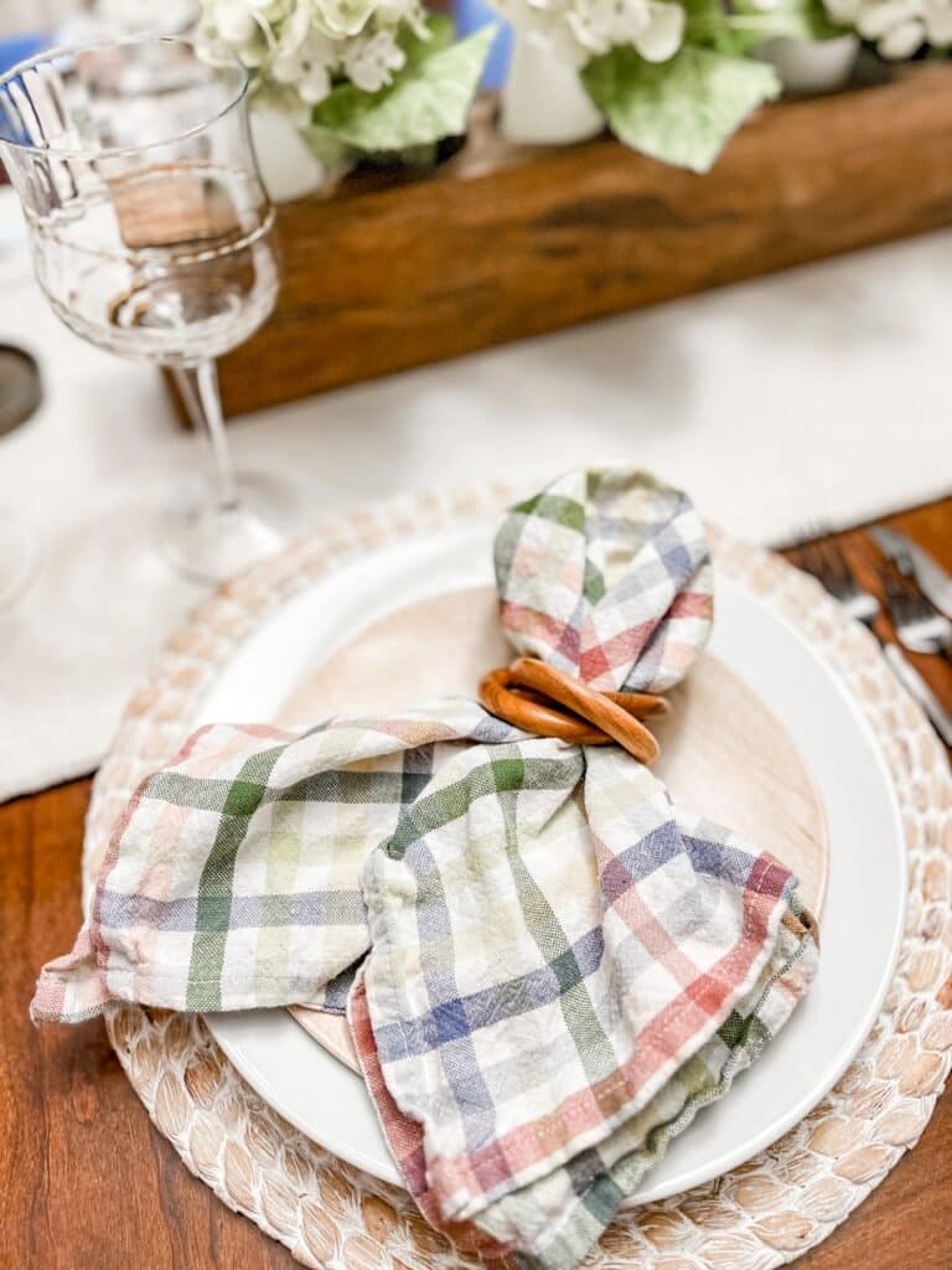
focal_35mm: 26
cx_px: 476
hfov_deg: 53.1
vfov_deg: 67.3
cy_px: 635
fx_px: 953
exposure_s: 1/60
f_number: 1.5
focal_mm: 5.7
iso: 100
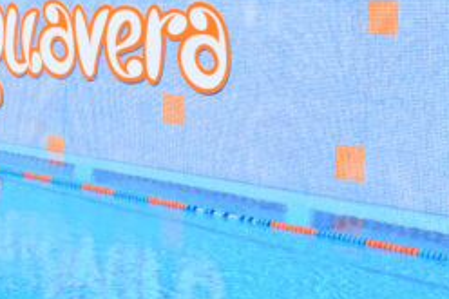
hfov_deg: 22.5
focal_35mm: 87
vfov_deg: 15.5
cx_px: 7
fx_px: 1084
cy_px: 35
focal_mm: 18
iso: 200
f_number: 13
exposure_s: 1/640
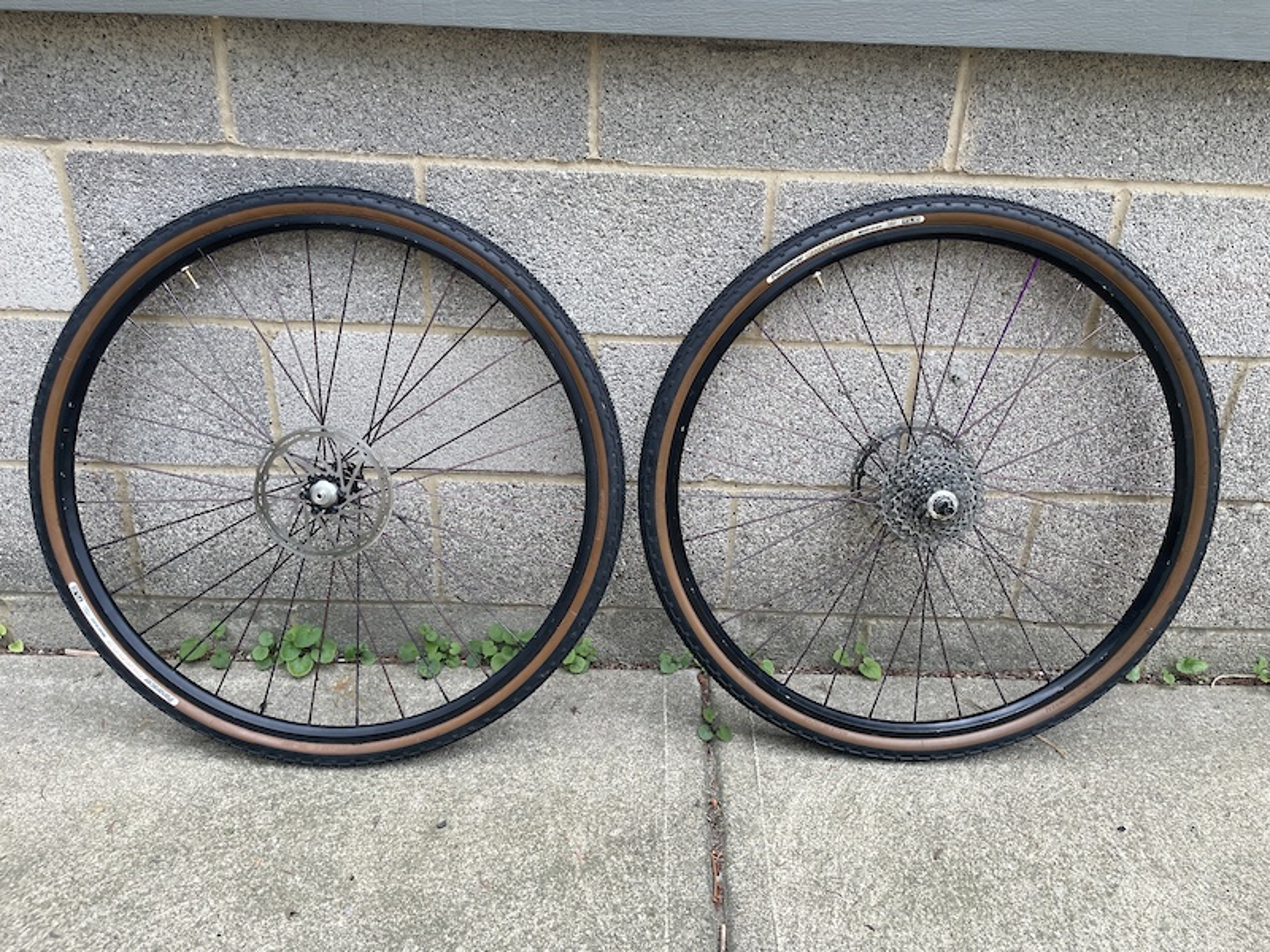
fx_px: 954
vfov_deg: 53.1
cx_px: 635
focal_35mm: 26
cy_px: 476
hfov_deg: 67.3
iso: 32
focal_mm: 4.2
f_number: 1.6
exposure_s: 1/485
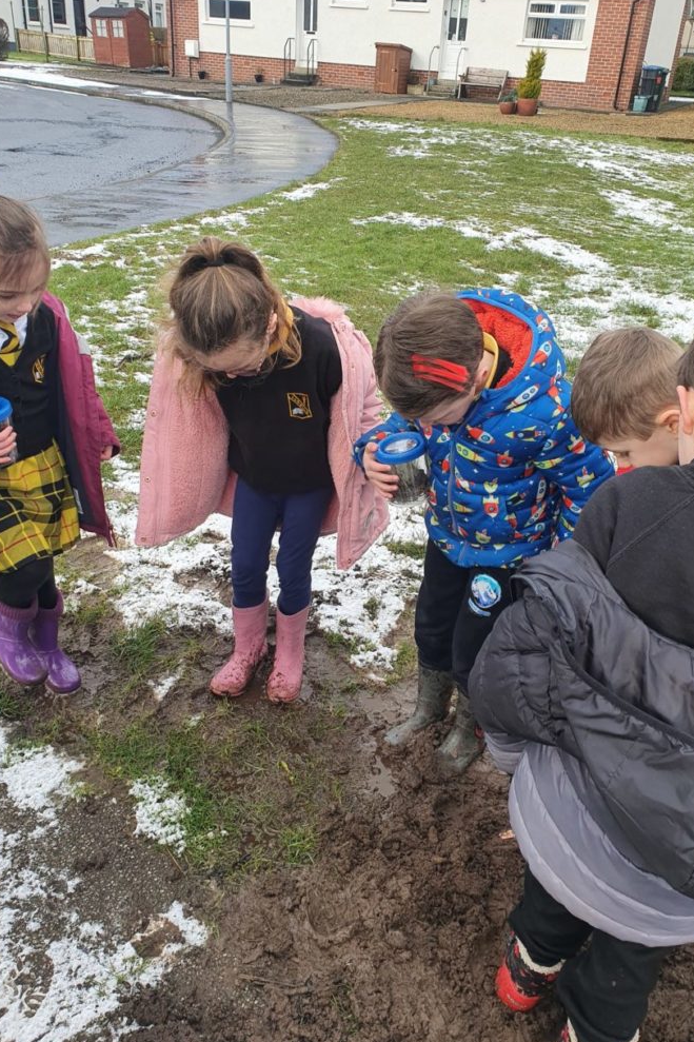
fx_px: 810
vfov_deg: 65.5
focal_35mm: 28
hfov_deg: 46.3
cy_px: 510
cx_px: 390
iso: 50
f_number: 2.4
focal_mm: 4.32
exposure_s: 1/435
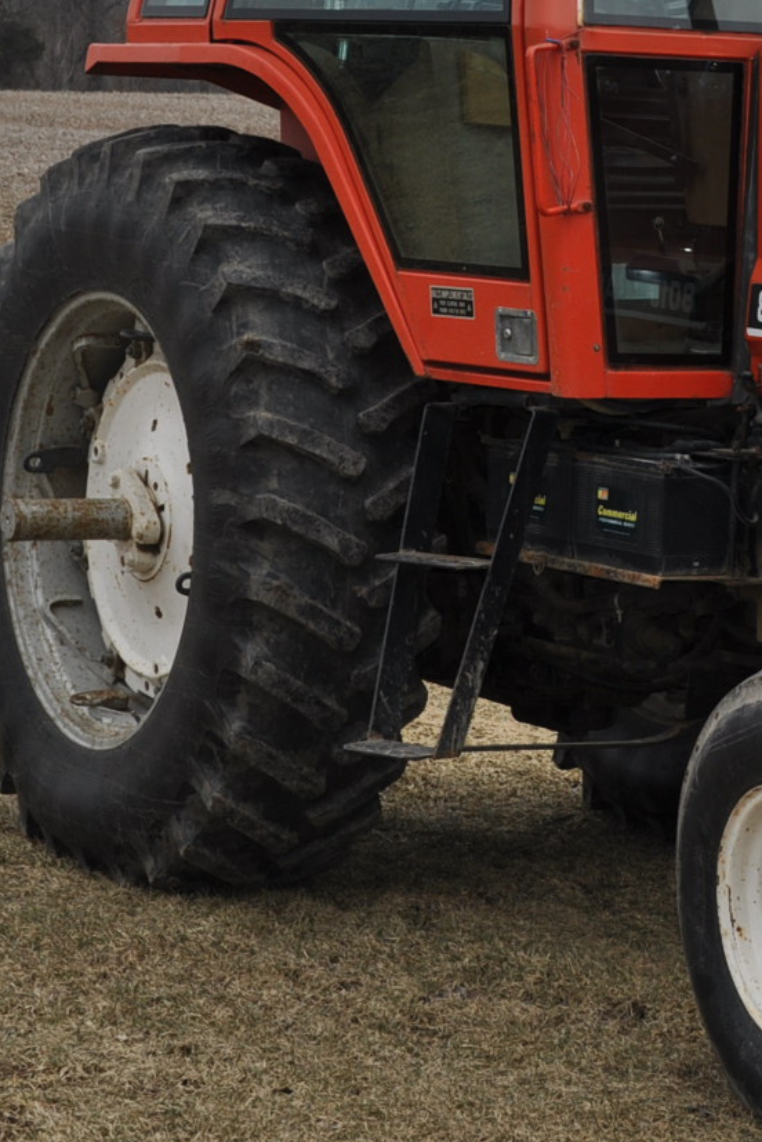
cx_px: 675
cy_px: 342
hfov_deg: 10.3
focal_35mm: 132
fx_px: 4187
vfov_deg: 15.5
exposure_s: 1/200
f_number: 9
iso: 200
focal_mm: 34
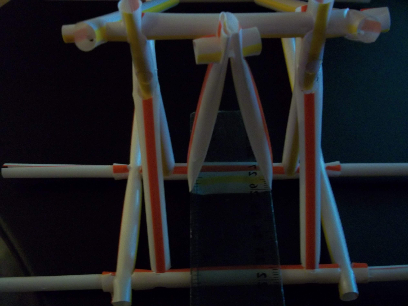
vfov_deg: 39.7
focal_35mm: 36
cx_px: 204
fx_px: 424
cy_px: 153
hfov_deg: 51.4
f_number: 3.1
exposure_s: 1/8
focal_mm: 6.5
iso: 320
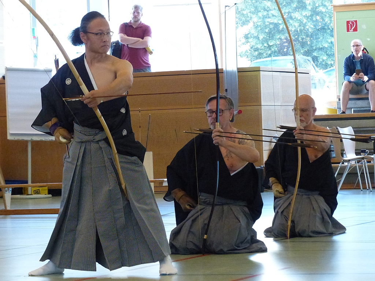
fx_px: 1842
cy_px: 140
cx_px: 188
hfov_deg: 11.6
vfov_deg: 8.7
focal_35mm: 170
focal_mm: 30.6
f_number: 4
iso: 1600
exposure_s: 1/200
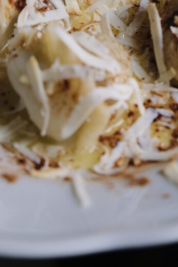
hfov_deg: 11.7
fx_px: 861
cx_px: 155
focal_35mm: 116
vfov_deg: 17.4
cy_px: 22
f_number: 3.6
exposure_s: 1/56
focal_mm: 39
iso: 400
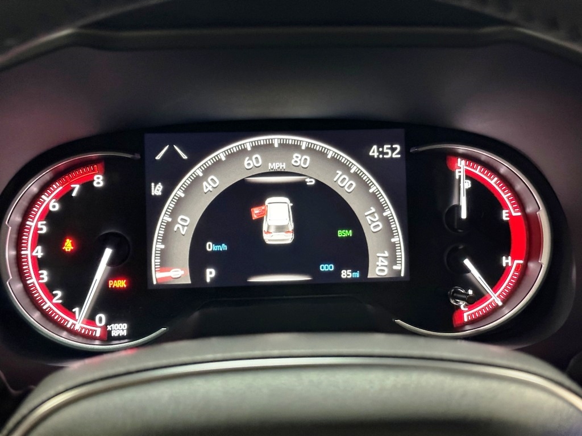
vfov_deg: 30.3
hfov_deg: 39.7
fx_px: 807
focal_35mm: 48
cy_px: 218
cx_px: 291
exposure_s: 1/30
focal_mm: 6.86
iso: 640
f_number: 1.78
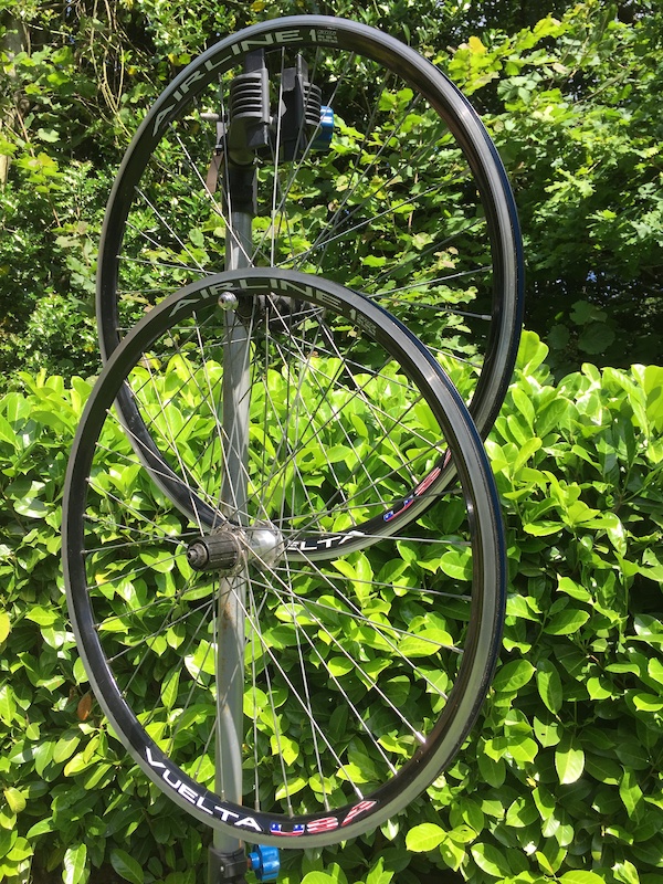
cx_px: 332
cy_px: 442
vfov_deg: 61.7
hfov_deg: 48.2
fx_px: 741
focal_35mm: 29
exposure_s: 1/920
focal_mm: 4.15
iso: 32
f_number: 2.2
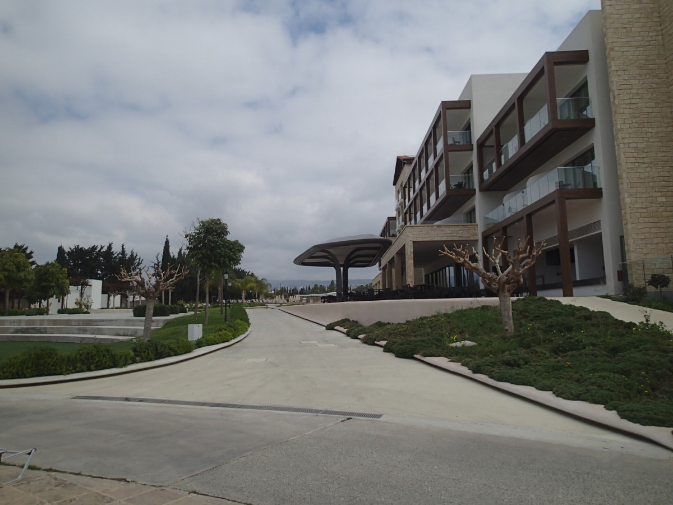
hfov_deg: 69.4
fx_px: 486
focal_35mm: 25
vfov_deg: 54.9
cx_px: 336
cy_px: 252
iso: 100
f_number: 5.6
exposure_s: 1/800
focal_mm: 4.5
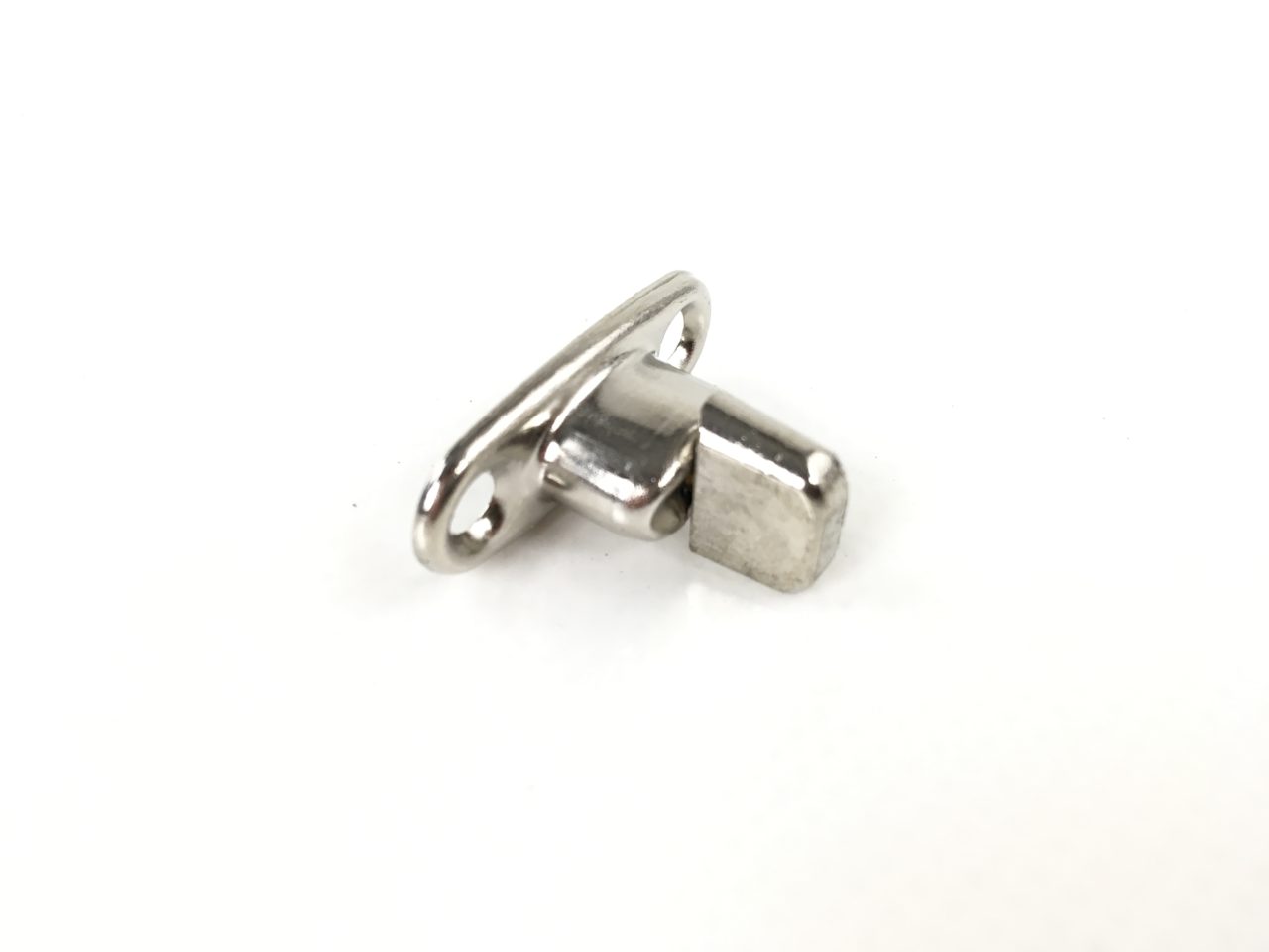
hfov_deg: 61.7
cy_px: 476
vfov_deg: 48.2
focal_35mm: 29
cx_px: 634
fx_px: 1063
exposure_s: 1/33
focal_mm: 4.15
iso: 32
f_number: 2.2
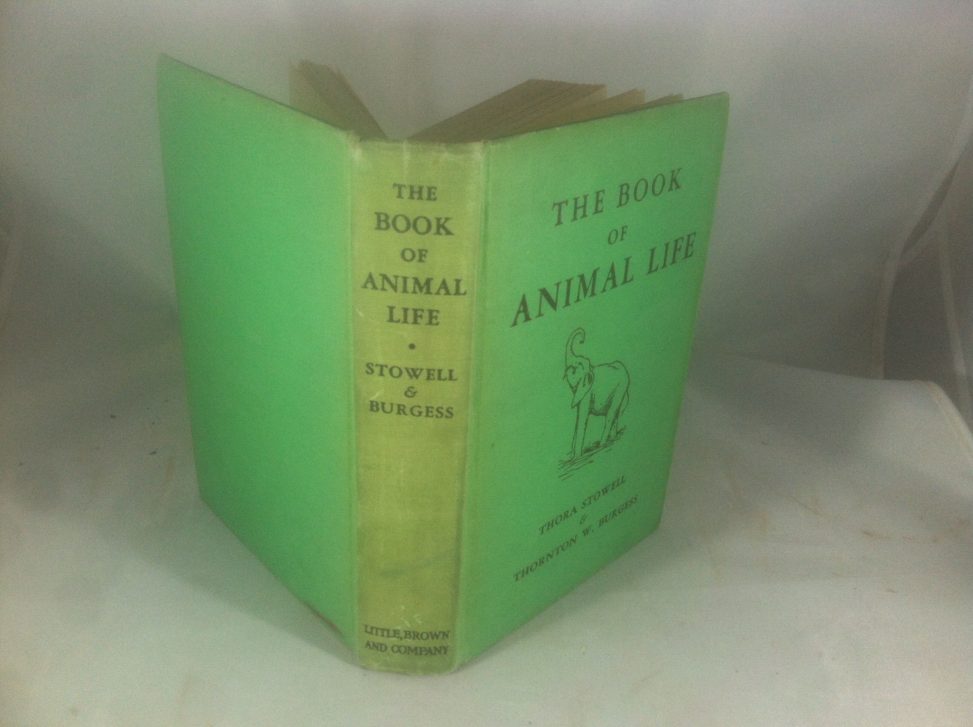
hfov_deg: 52.7
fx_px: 982
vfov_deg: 40.6
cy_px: 364
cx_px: 486
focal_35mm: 35
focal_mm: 3.85
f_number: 2.8
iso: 100
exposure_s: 1/33
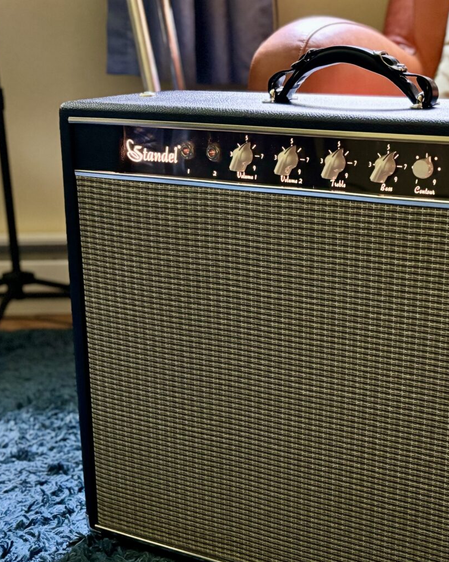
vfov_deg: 36.5
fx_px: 847
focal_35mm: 51
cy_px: 344
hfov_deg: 28.9
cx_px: 372
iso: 1000
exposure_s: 1/30
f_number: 1.6
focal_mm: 5.96
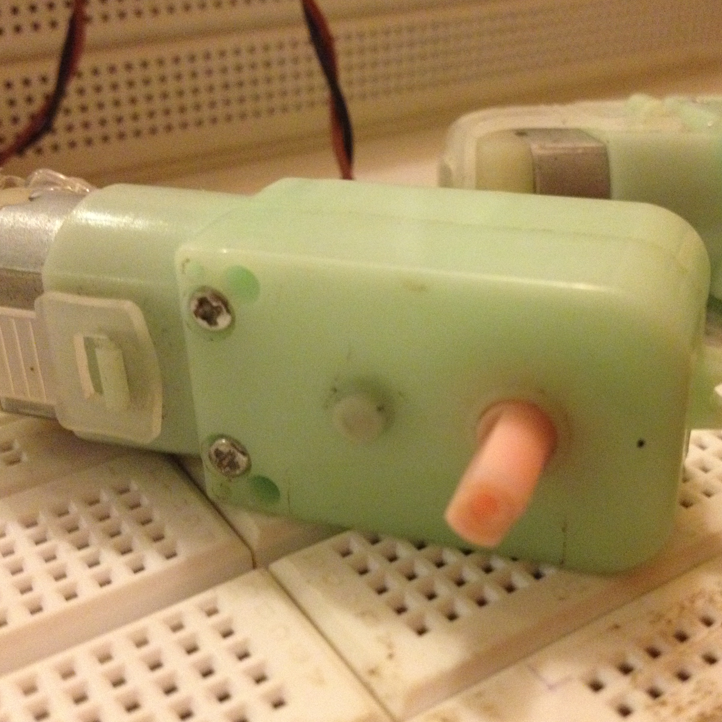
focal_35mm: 42
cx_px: 427
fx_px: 991
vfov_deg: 40.0
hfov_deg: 39.9
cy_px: 358
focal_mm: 4.28
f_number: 2.4
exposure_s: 1/15
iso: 500
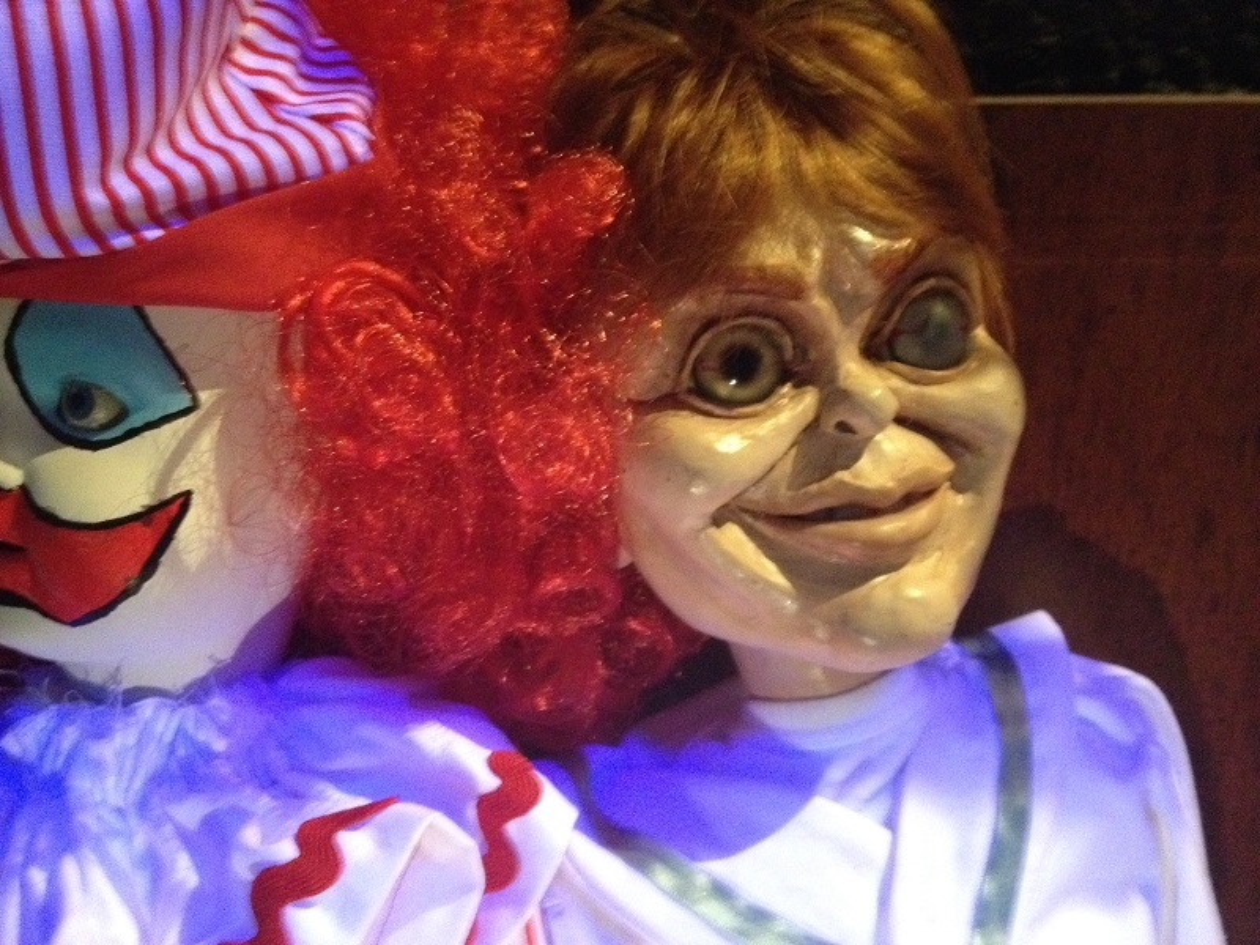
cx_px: 630
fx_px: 1274
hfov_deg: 52.6
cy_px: 472
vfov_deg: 40.7
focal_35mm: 35
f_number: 2.4
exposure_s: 1/17
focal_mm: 4.28
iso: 800
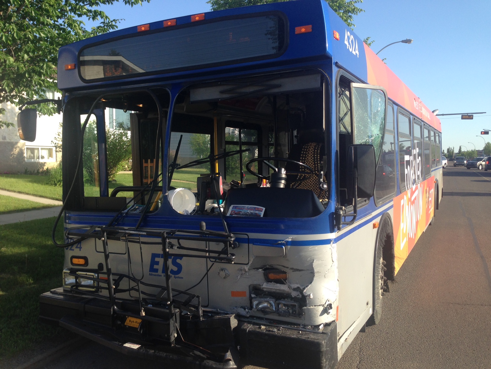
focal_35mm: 33
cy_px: 184
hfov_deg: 55.4
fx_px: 468
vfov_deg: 42.9
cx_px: 246
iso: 50
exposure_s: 1/678
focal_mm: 4.12
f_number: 2.4
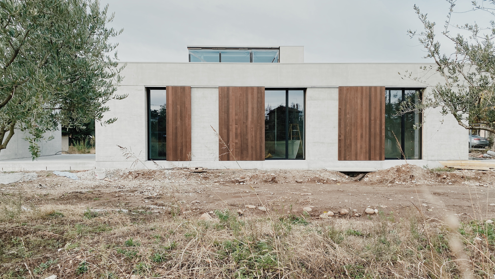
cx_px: 249
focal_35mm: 29
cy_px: 147
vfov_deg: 40.2
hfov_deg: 66.1
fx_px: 381
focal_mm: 4.25
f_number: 1.8
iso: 32
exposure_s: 1/1016
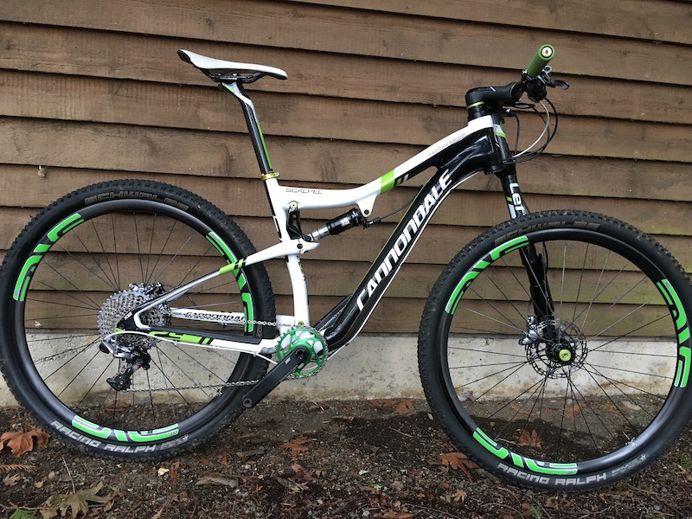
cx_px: 346
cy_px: 260
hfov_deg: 61.7
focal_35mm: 29
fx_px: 580
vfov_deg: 48.2
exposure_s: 1/30
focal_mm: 4.15
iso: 100
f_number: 2.2
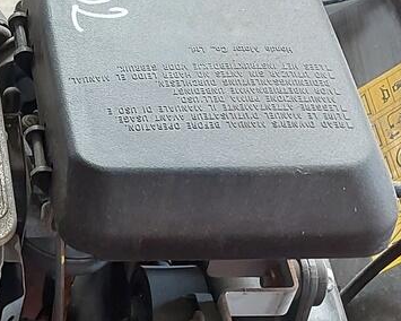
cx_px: -162
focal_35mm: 99
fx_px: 1175
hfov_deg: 17.8
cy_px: 343
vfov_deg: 15.2
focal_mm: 5.23
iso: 200
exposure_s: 1/60
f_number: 1.8
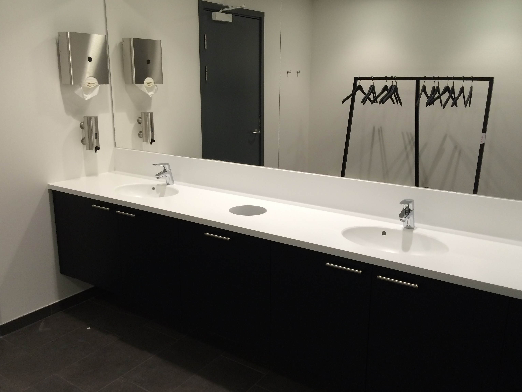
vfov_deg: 45.4
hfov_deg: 58.3
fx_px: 467
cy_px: 192
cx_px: 254
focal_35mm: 31
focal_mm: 4.15
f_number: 2.2
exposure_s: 1/30
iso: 50
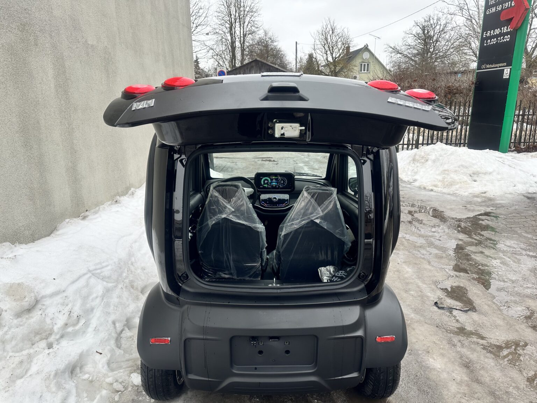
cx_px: 268
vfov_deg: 56.8
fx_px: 372
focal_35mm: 24
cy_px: 202
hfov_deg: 71.6
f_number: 1.78
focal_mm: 6.86
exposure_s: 1/167
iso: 64
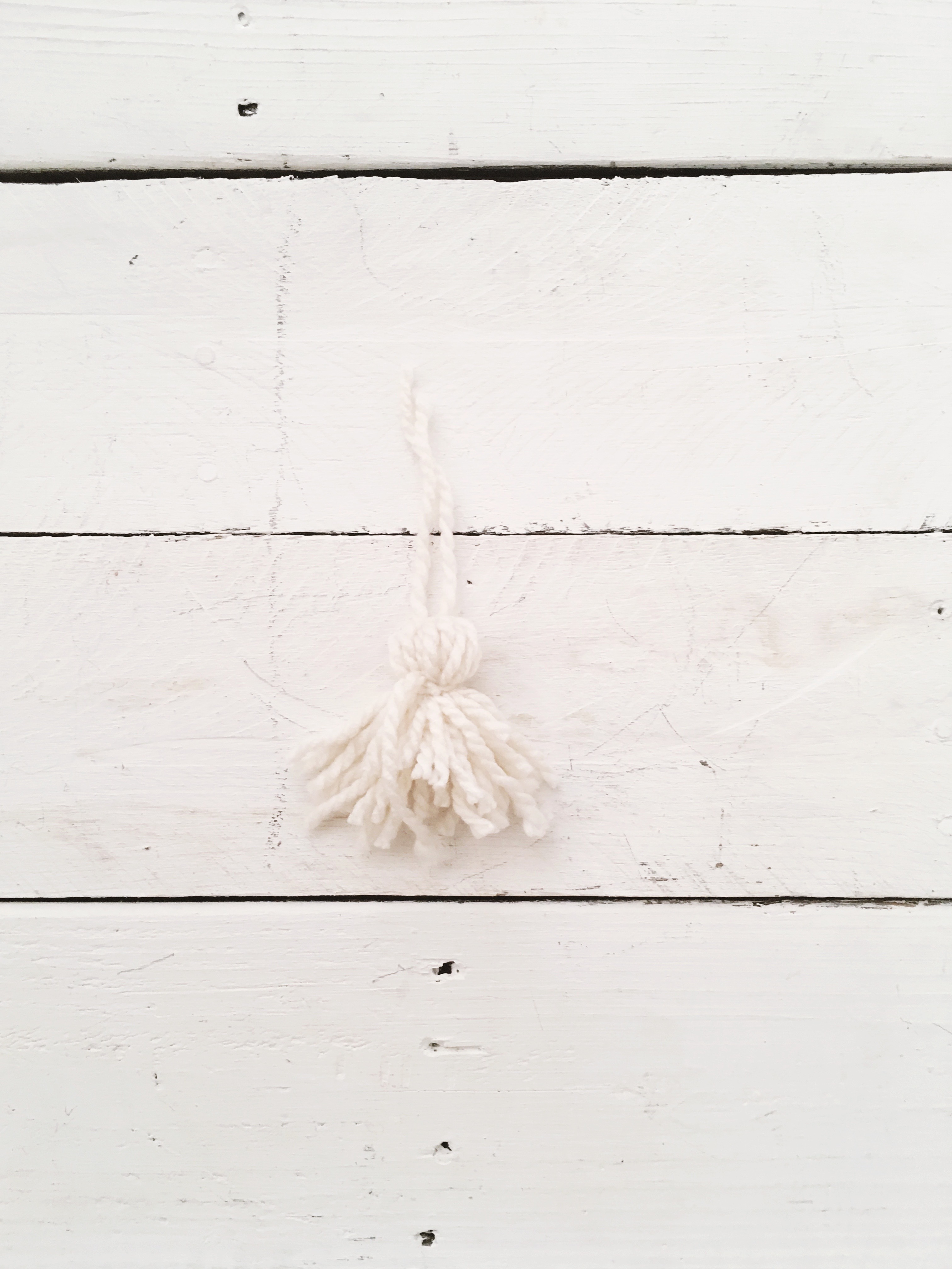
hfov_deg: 48.2
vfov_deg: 61.7
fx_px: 1063
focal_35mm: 29
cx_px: 476
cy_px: 634
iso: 80
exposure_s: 1/30
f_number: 2.2
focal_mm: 4.15
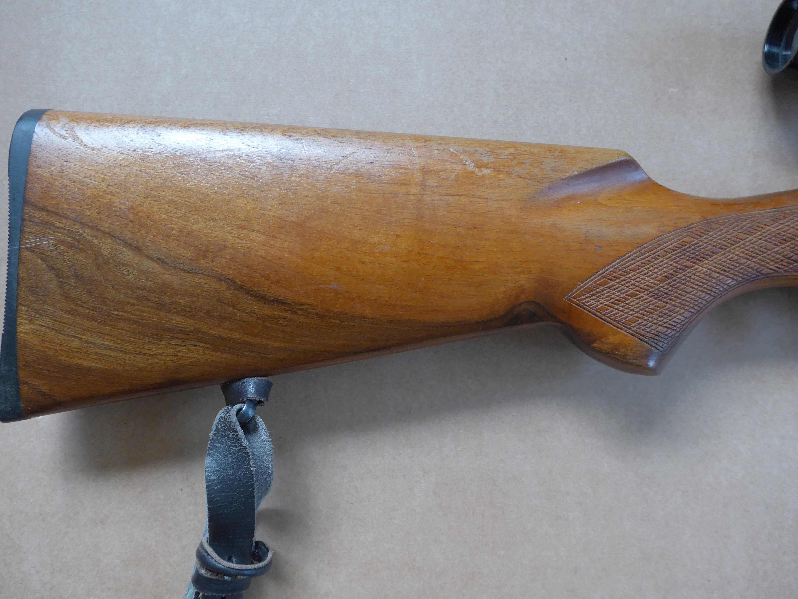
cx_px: 399
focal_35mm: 29
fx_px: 669
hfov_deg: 61.7
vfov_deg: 48.2
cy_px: 300
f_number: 2
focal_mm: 6
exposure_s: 1/60
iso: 320
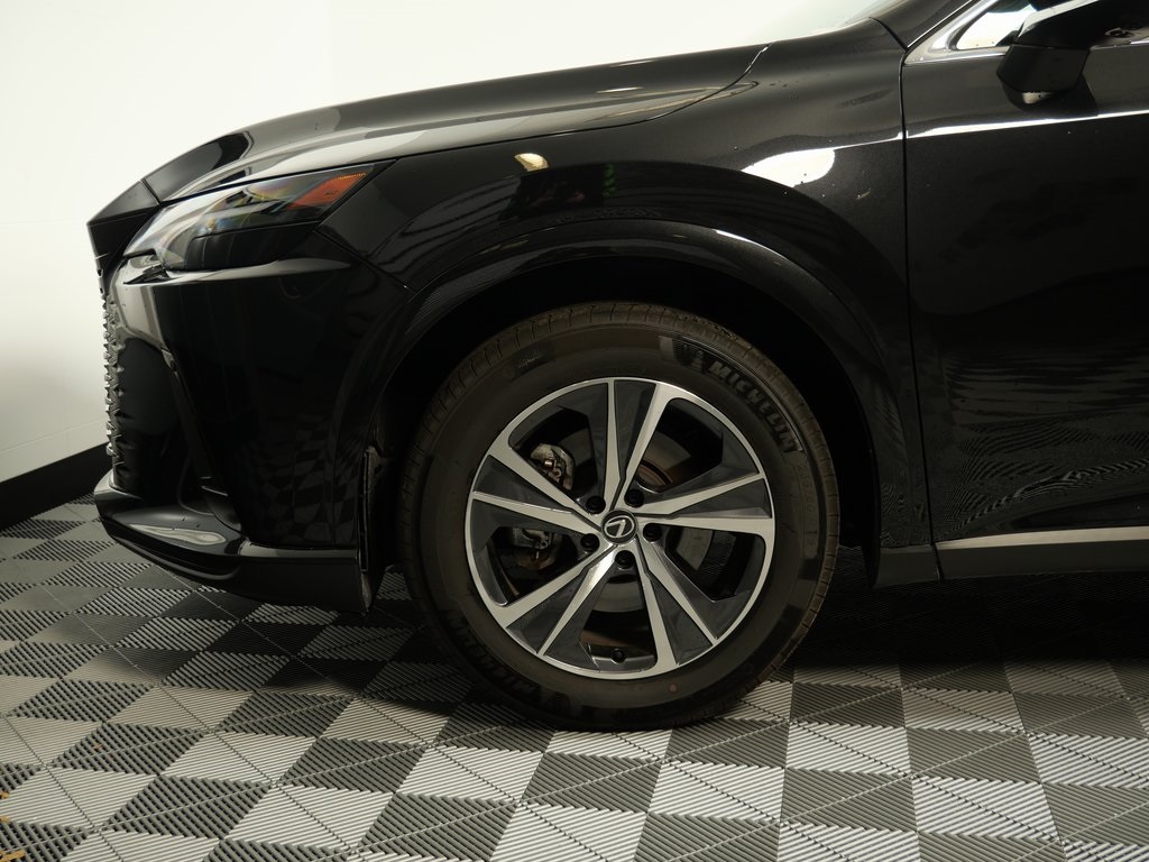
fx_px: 1460
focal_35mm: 44
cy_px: 431
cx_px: 574
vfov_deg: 32.9
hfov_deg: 42.9
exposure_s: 1/200
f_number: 4.2
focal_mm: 22
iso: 250
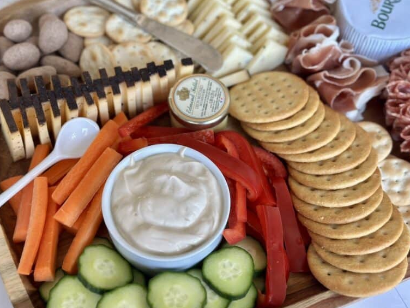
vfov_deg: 29.7
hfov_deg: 38.9
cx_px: 203
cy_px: 154
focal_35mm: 49
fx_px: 580
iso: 160
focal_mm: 6.86
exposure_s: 1/60
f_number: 1.78
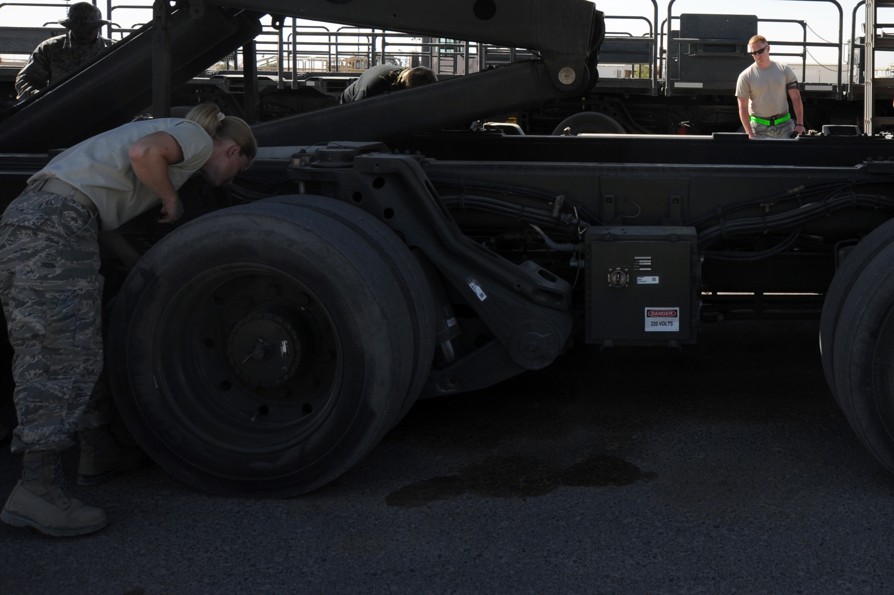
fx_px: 596
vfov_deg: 53.1
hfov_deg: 73.8
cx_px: 447
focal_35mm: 24
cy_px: 298
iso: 250
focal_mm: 24
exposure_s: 1/250
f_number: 11
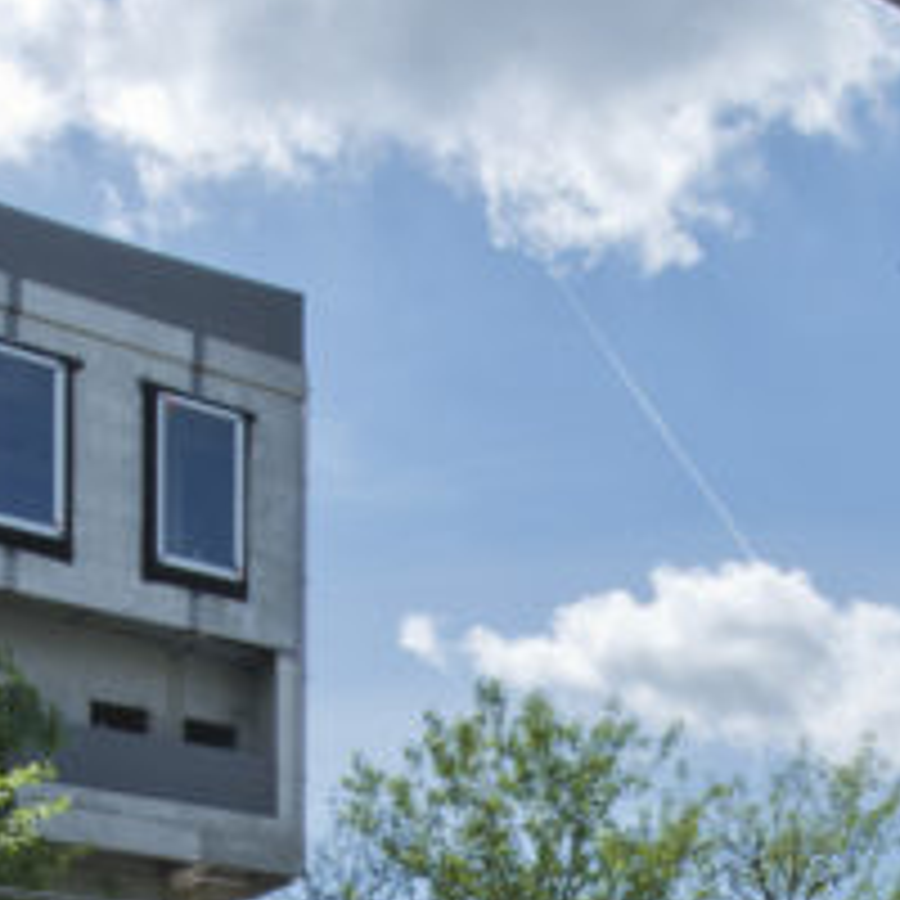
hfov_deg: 27.9
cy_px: 1276
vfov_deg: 23.6
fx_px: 1794
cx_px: 626
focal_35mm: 61
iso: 100
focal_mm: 14
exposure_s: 1/30
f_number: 22
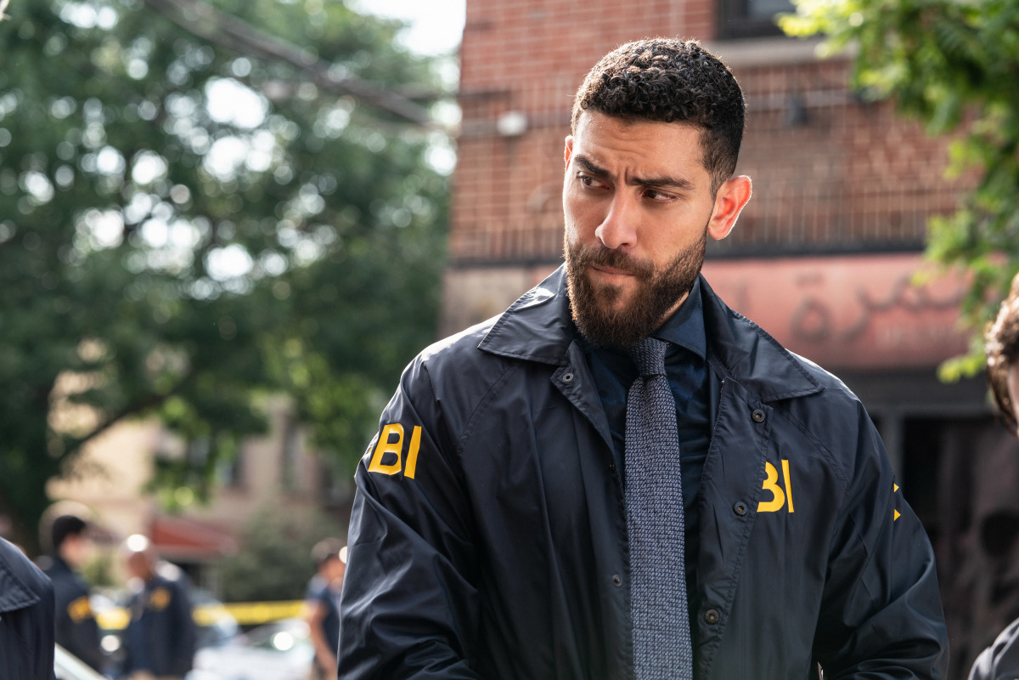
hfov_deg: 22.9
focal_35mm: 89
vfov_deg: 15.4
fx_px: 2519
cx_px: 510
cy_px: 340
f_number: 4.5
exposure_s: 1/400
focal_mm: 89
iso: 200
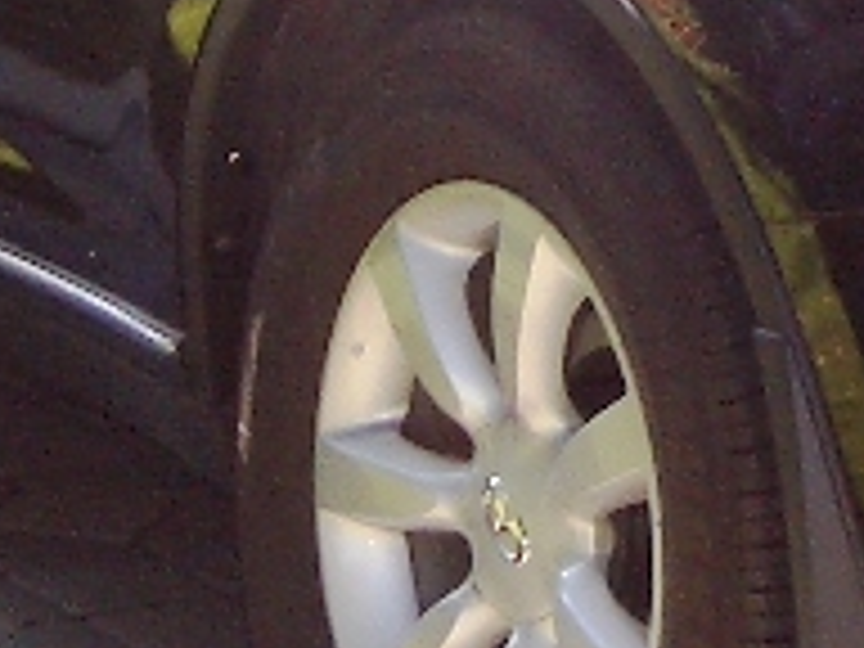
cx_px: 900
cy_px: -274
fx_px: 6539
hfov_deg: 7.5
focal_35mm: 262
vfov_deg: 5.6
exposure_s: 1/320
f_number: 3.1
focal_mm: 8.2
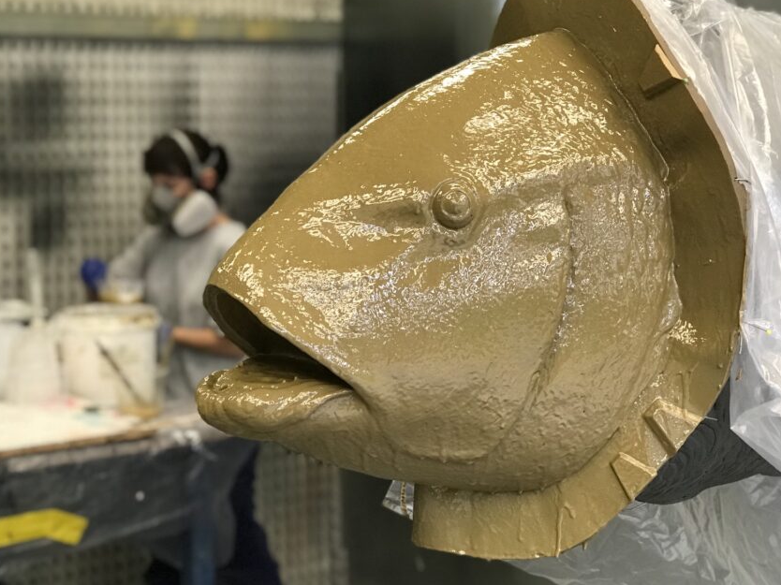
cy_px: 257
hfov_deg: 27.8
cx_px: 413
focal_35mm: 70
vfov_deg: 21.0
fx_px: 1579
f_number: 2.8
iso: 100
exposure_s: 1/50
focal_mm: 6.6
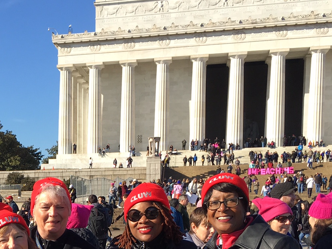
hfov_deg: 27.3
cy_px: 283
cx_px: 16
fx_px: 652
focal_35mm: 68
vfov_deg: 20.5
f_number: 2.2
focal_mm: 4.15
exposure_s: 1/986
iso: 25
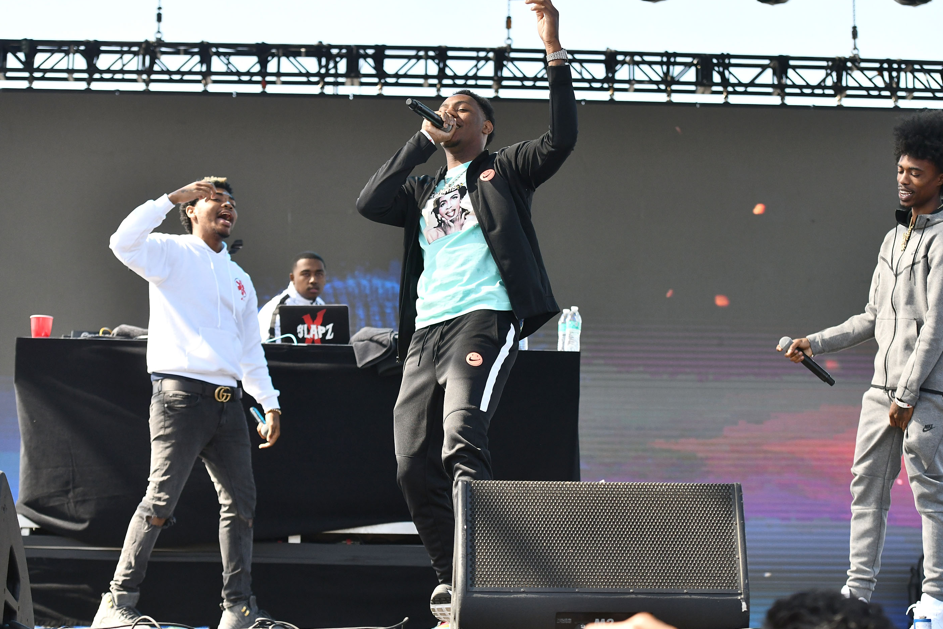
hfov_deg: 27.0
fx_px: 1965
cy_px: 301
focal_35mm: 75
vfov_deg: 18.2
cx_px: 496
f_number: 5.6
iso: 1250
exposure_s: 1/3200
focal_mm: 70
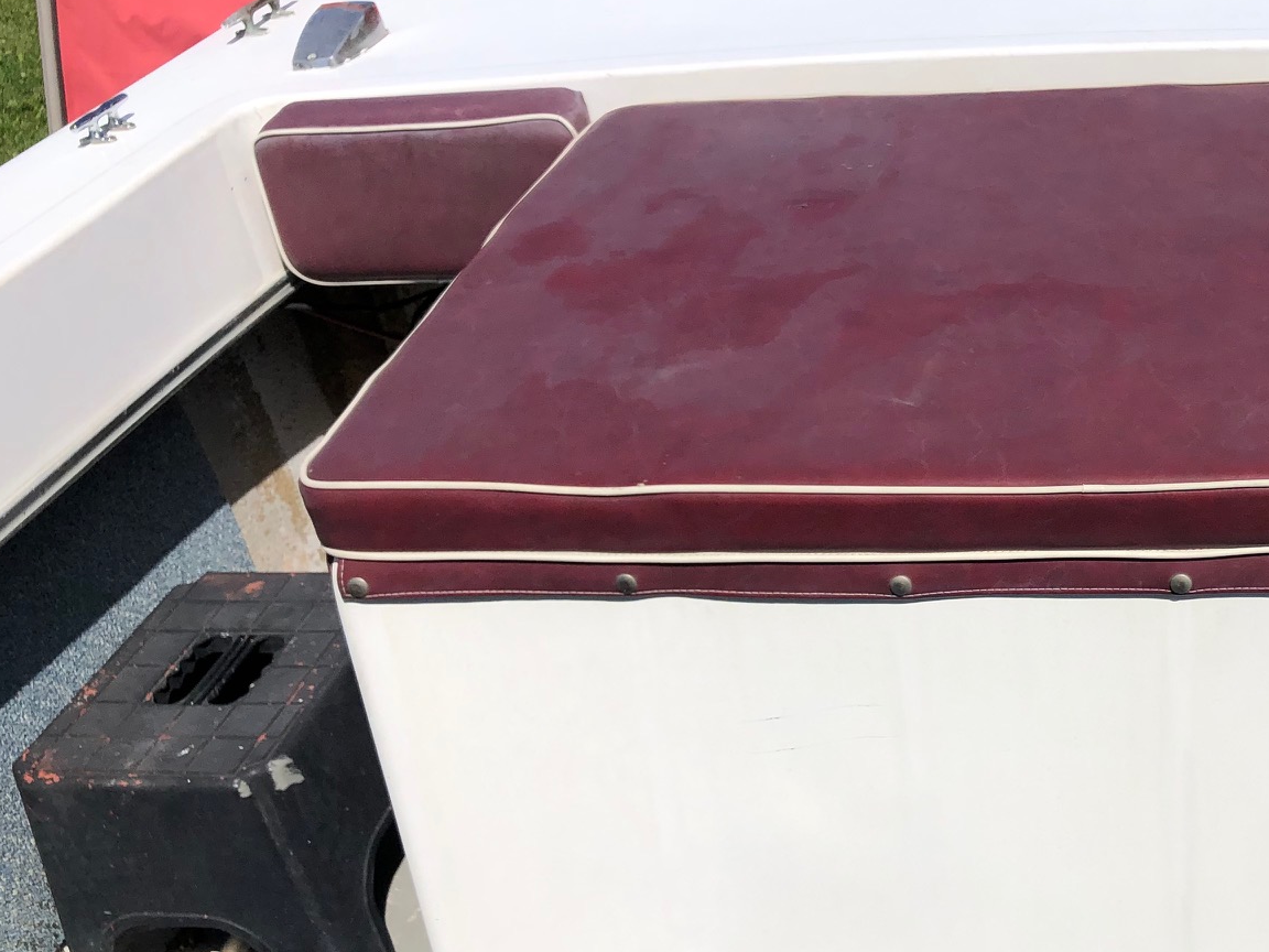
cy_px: 517
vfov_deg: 29.7
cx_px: 1081
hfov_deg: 37.0
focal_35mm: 49
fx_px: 1796
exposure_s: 1/5405
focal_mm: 3.99
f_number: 1.8
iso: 25
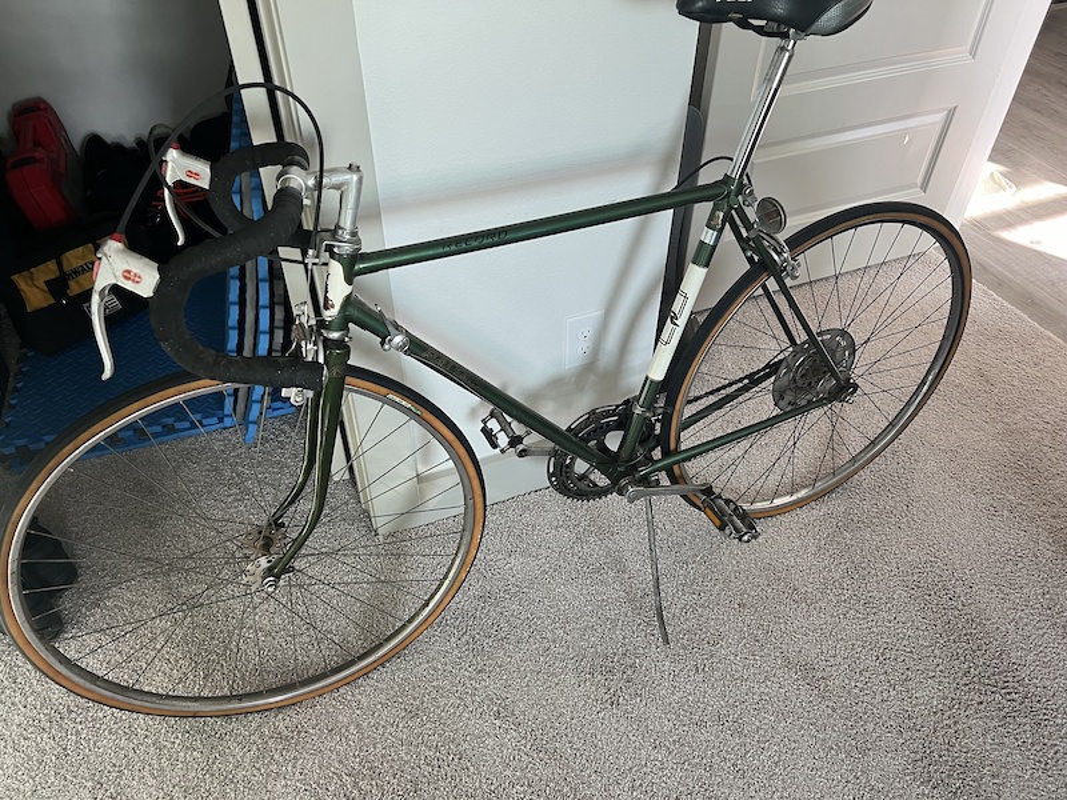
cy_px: 400
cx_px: 534
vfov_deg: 53.1
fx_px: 801
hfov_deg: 67.3
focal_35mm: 26
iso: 125
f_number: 1.5
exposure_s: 1/89
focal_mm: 5.7
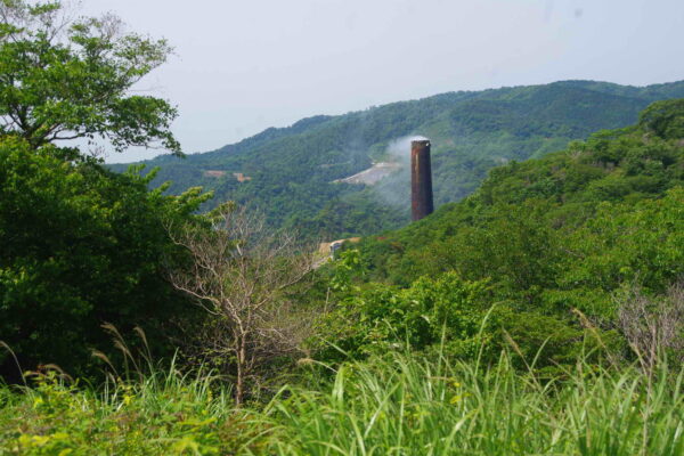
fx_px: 1140
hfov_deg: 33.4
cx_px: 342
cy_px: 228
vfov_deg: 22.6
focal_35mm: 60
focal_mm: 40
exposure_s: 1/250
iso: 100
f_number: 6.7
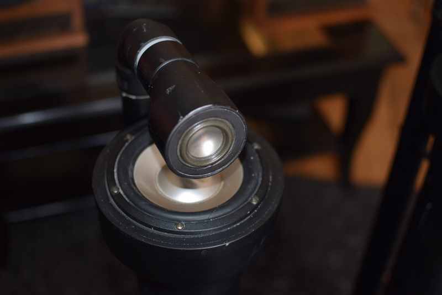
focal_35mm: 52
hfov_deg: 37.8
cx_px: 221
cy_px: 148
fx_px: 645
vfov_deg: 25.8
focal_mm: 35
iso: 280
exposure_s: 1/60
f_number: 2.2
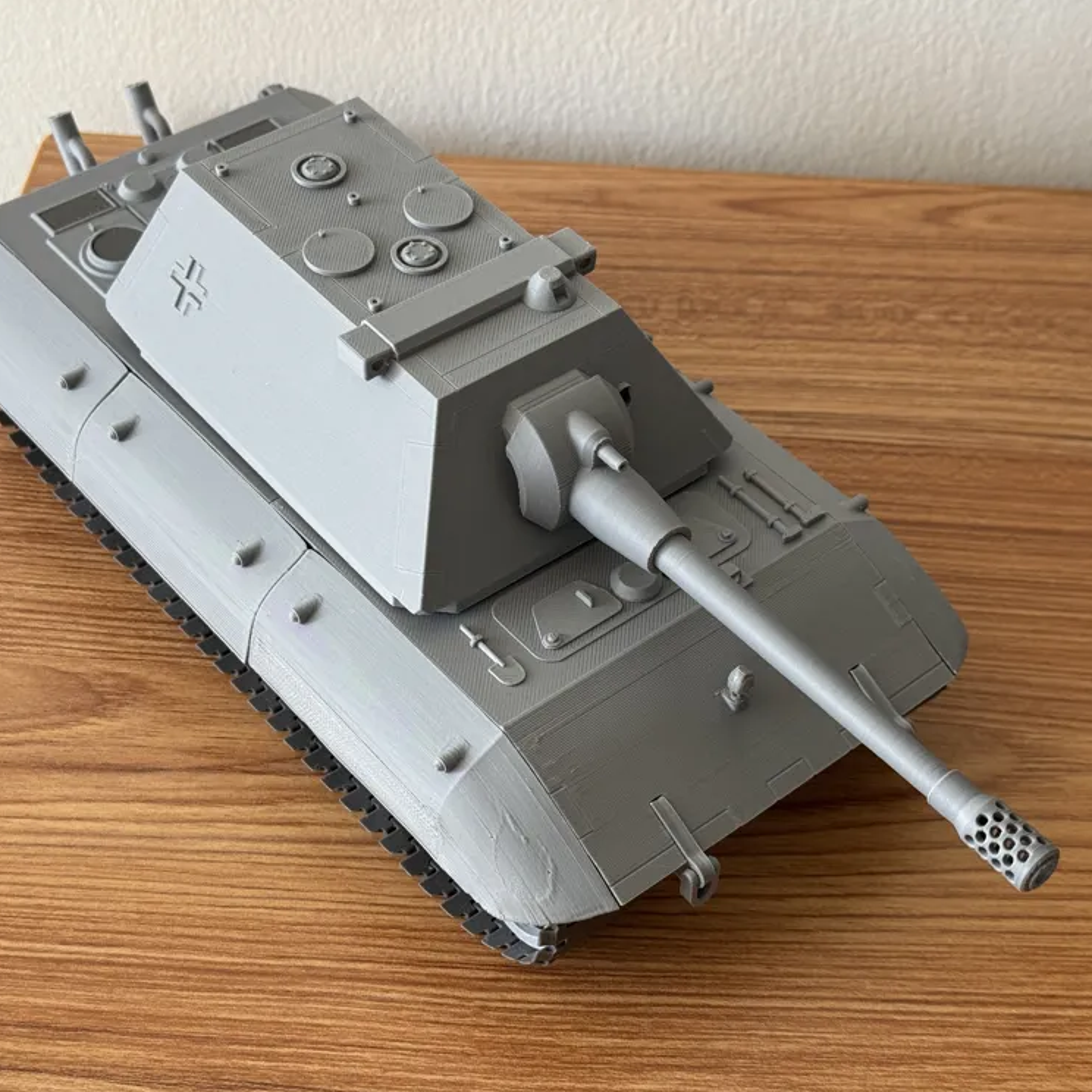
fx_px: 2034
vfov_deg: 30.0
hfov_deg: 30.0
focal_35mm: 57
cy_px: 545
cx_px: 495
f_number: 1.78
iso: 125
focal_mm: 6.76
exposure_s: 1/60
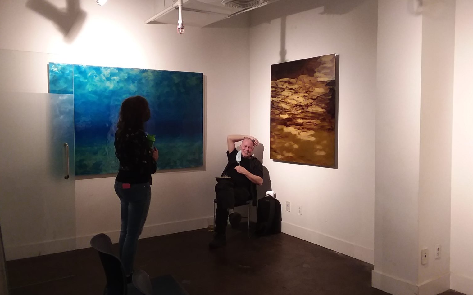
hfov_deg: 61.2
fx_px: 400
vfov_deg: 40.6
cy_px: 148
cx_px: 236
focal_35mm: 31
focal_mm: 2.47
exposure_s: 1/30
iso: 125
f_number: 1.9
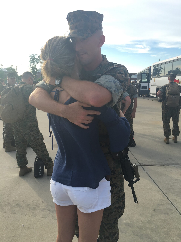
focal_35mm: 29
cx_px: 90
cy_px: 121
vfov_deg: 61.7
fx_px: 202
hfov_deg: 48.2
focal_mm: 4.15
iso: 25
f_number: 2.2
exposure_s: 1/425
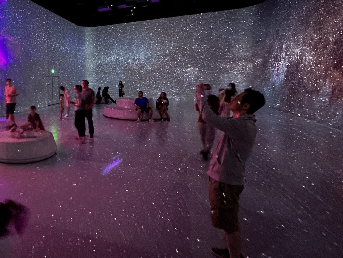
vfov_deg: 56.5
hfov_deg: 63.6
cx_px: 56
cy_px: 106
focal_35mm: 24
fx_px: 238
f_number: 2.2
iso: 1000
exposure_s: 1/10
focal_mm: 2.22
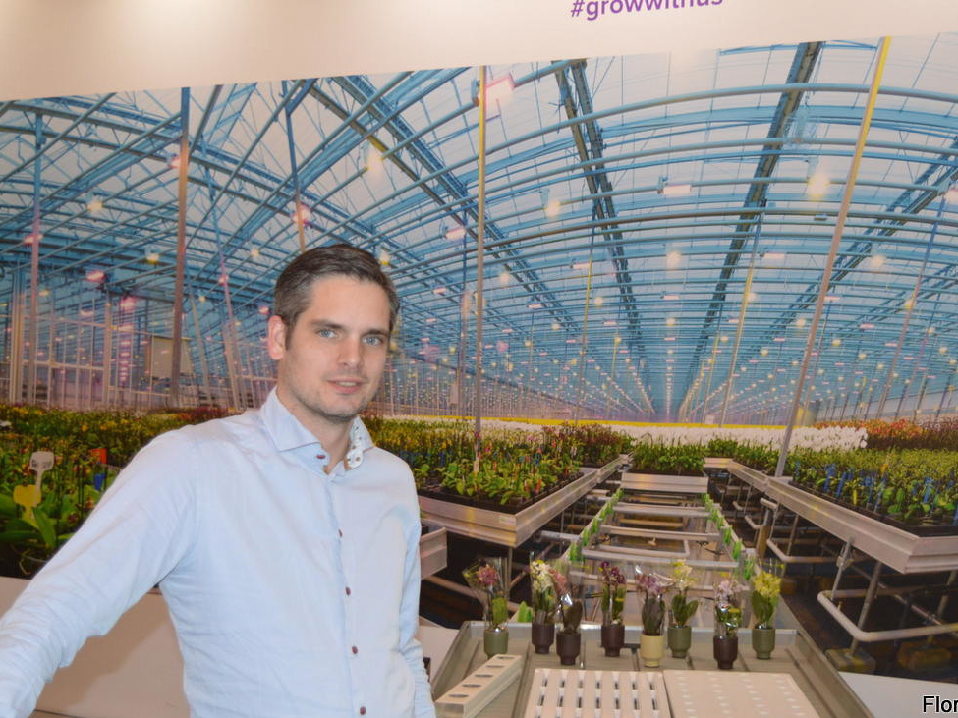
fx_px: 1622
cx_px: 548
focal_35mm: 59
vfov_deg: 25.0
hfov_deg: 32.8
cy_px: 324
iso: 900
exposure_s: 1/200
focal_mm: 31
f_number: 4.2
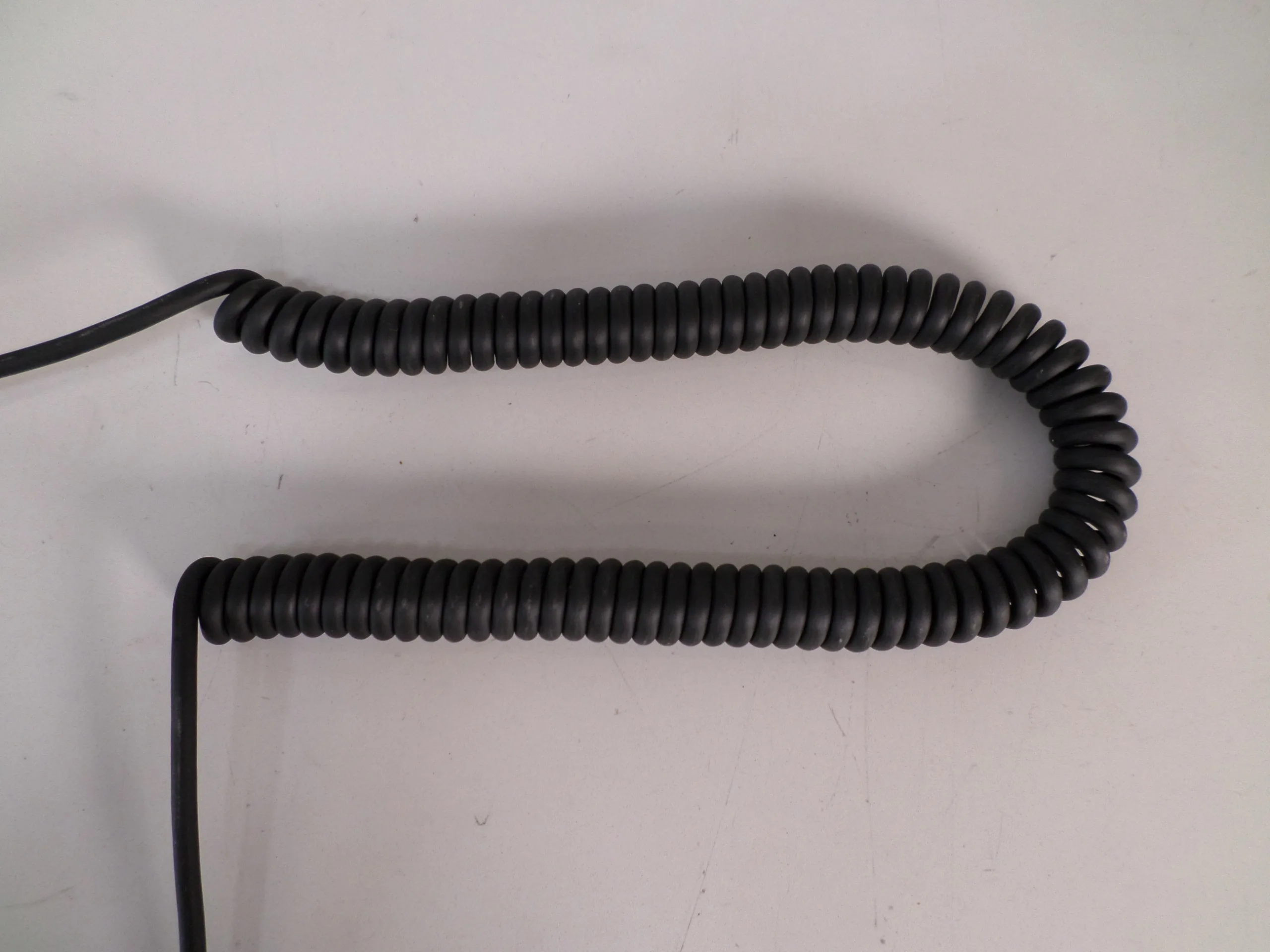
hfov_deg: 69.4
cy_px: 476
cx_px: 635
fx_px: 917
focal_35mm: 25
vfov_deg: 54.9
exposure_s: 1/60
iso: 80
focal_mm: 4.5
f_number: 2.5
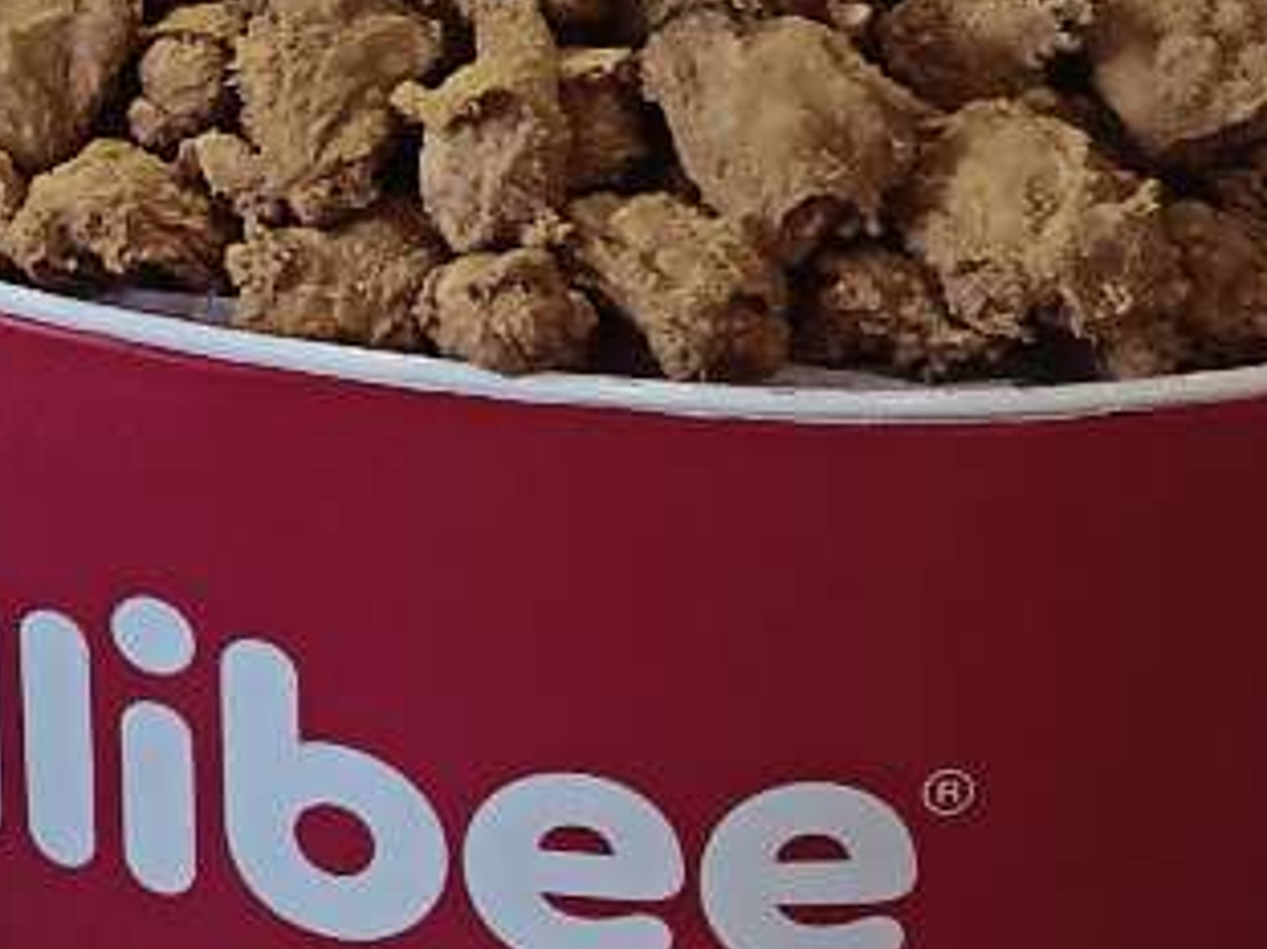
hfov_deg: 15.7
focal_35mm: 112
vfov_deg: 12.2
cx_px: -803
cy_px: -729
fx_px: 4098
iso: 32
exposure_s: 1/15
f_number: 2.2
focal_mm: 4.15
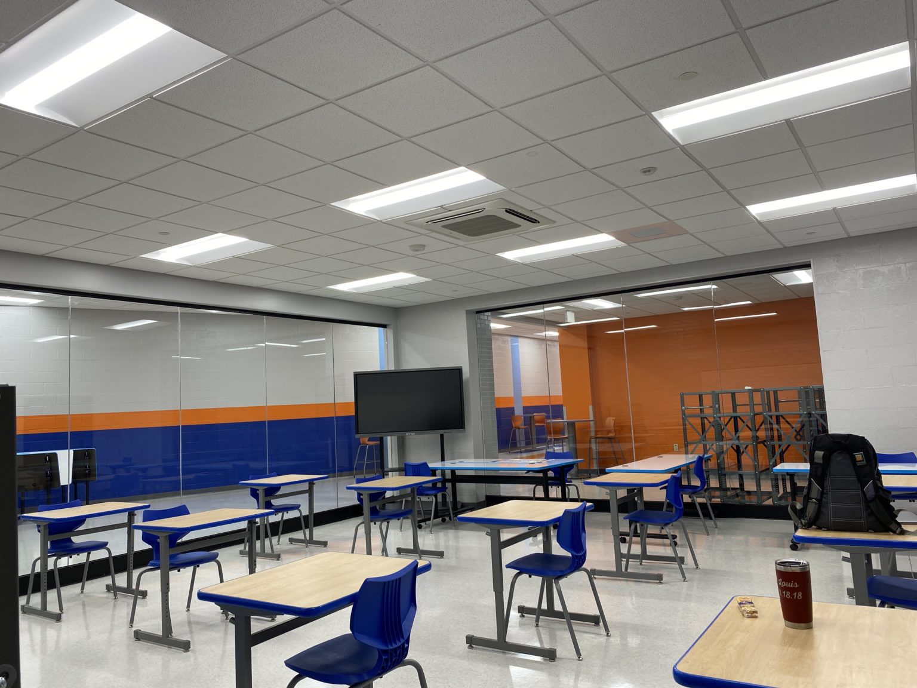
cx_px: 458
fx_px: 689
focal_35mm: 26
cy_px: 344
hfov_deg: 67.3
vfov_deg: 53.1
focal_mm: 4.25
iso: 50
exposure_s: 1/61
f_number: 1.8
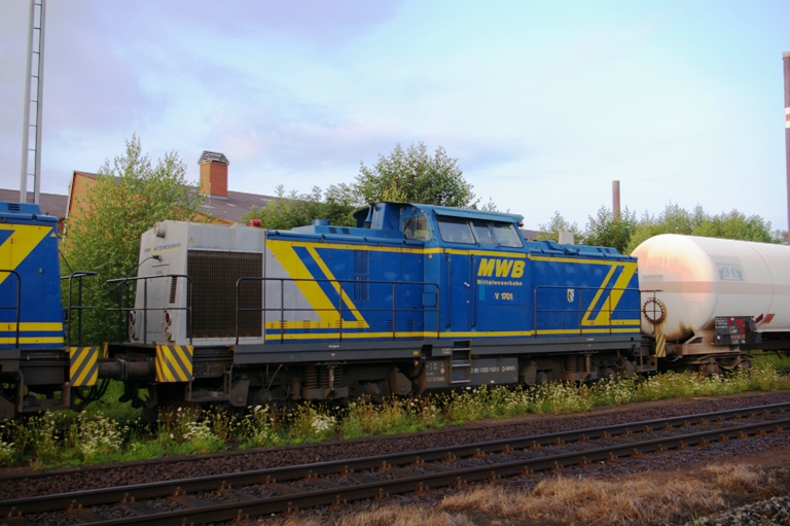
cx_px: 395
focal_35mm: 39
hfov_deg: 49.6
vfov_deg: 34.2
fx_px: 855
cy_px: 263
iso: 200
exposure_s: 1/90
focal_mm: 26
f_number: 5.6
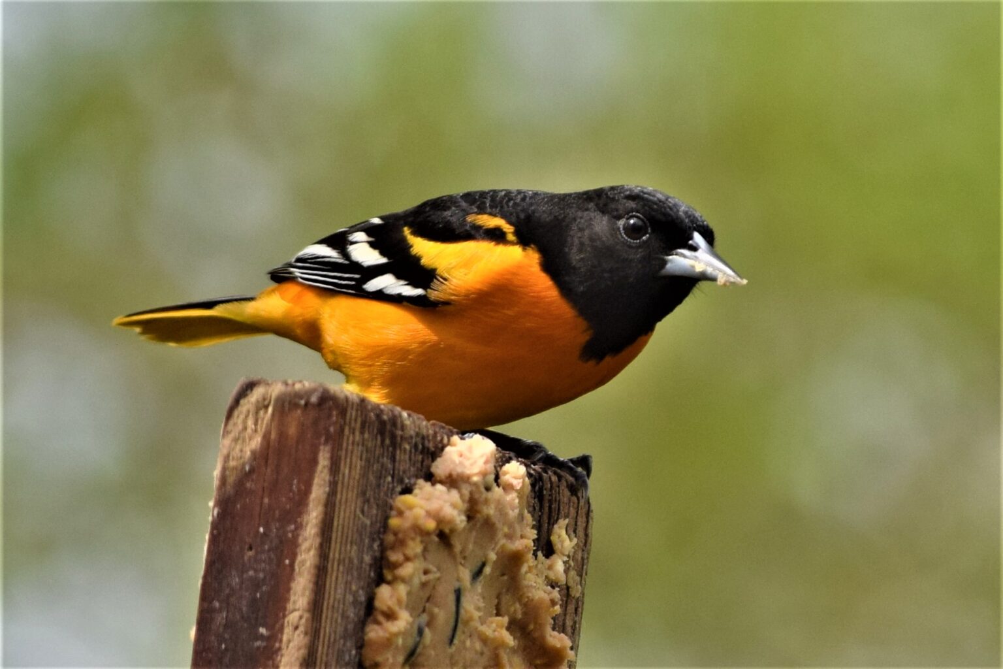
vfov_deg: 5.9
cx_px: 502
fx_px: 6477
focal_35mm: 232
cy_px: 334
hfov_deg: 8.9
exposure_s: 1/1250
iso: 400
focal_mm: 155
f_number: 5
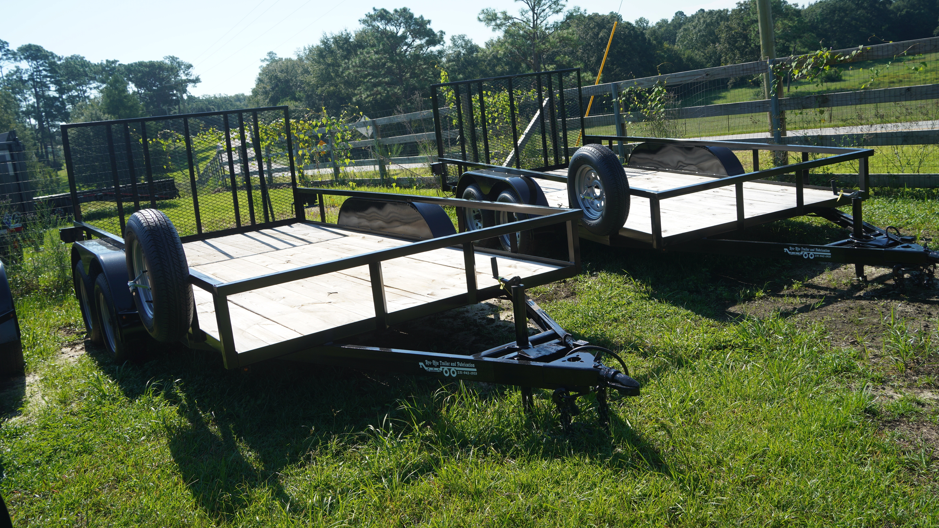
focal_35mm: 30
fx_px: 747
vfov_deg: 38.8
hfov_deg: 64.3
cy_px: 221
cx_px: 468
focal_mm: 28
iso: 100
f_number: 8
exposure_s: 1/200
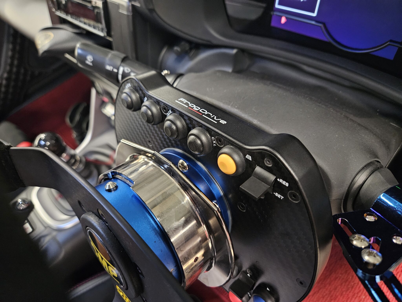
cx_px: 201
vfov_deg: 58.9
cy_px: 151
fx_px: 267
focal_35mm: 23
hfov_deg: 73.9
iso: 800
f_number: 1.8
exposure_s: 1/25
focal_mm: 5.4
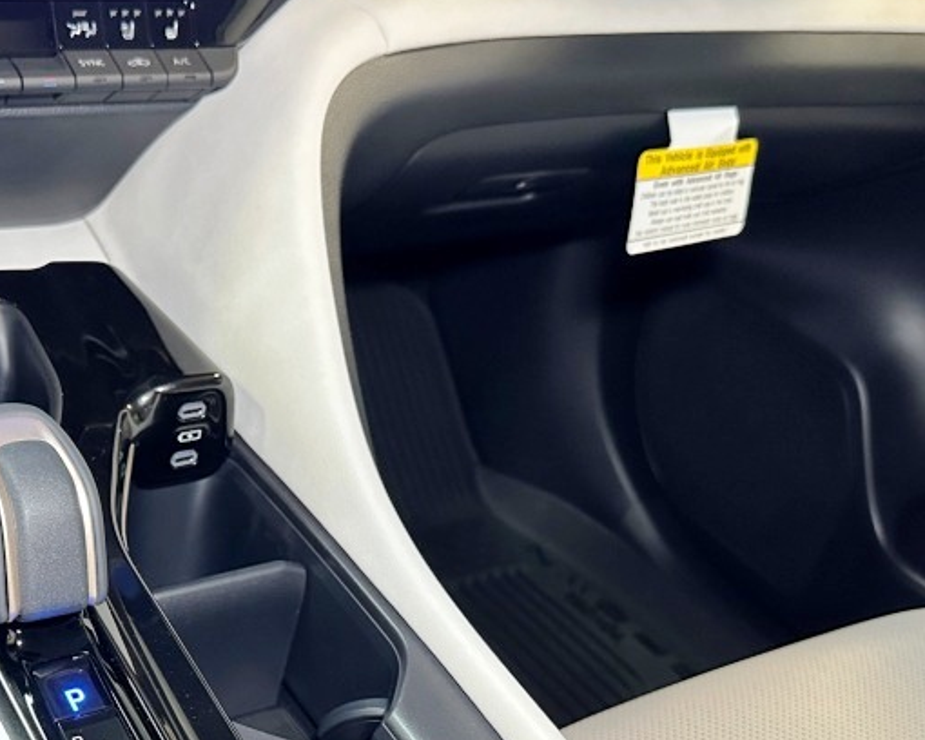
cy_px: 555
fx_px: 1287
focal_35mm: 47
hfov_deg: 38.5
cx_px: 229
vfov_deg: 31.5
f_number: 1.78
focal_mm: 6.86
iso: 640
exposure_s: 1/60
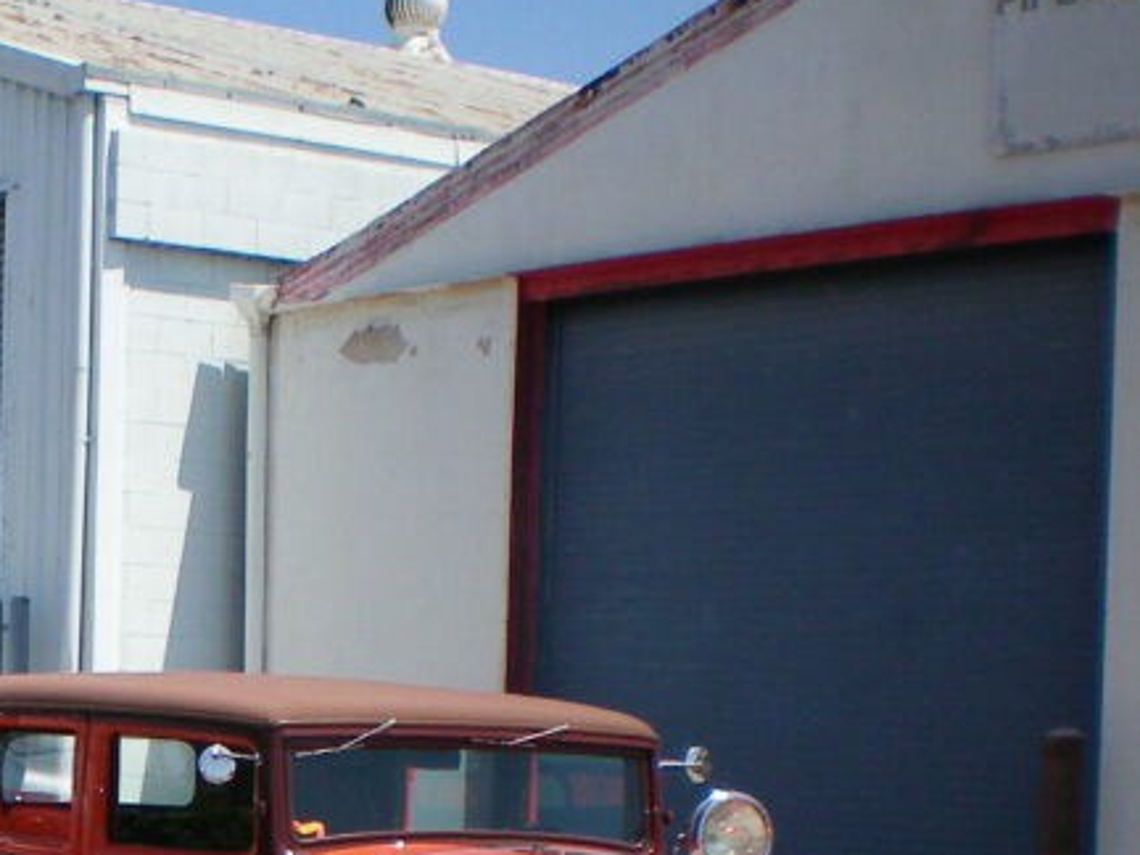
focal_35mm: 90
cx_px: -48
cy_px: 937
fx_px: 2964
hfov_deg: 20.9
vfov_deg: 16.0
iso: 64
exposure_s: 1/500
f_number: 4.6
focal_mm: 6.3
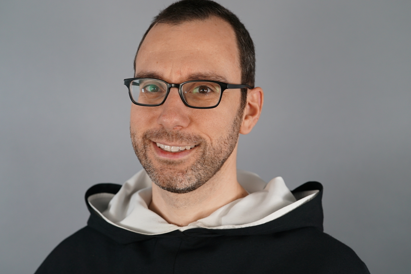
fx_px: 708
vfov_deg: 21.9
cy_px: 137
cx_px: 191
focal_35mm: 62
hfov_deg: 32.4
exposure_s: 1/60
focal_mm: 50
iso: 400
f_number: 2.8
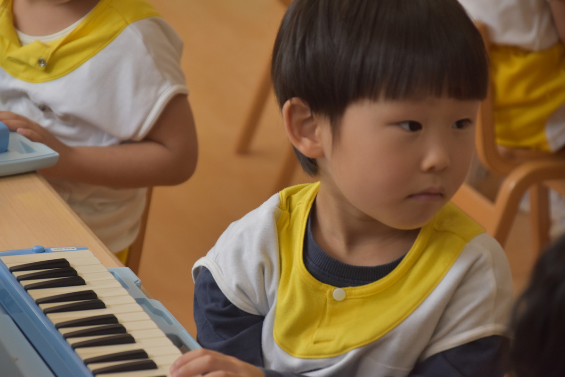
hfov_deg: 11.2
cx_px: 282
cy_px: 188
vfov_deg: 7.5
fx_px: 2873
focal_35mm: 183
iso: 800
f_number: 5.6
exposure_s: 1/200
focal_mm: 122
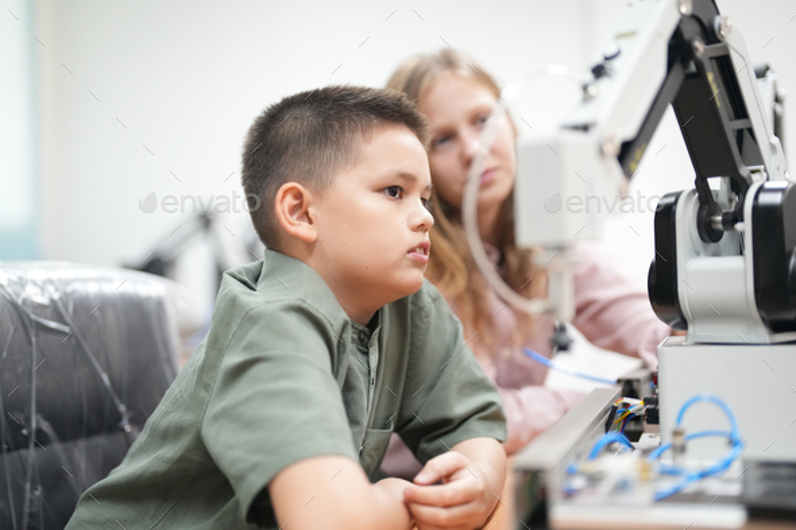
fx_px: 1105
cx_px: 398
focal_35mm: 50
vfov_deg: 27.0
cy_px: 265
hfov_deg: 39.6
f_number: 1.4
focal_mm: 50
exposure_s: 1/571
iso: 2500
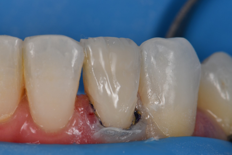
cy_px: 78
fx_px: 1011
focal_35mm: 157
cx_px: 116
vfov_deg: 8.7
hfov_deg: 13.1
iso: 200
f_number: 32
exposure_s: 1/160
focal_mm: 105
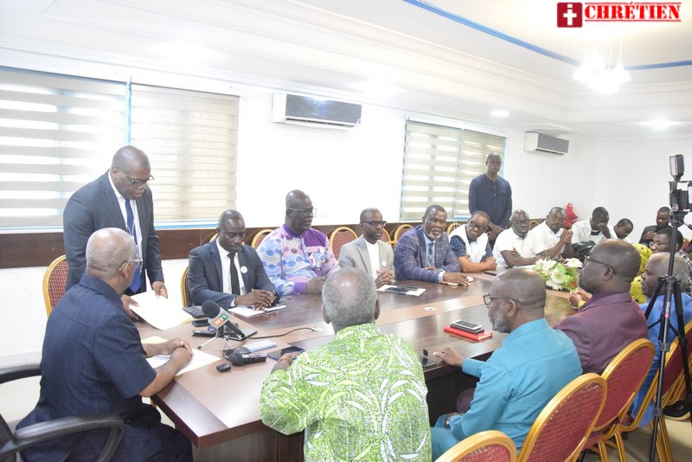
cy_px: 231
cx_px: 346
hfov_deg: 67.4
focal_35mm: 27
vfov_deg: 48.0
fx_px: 519
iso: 6400
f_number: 4.5
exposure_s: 1/160
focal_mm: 18
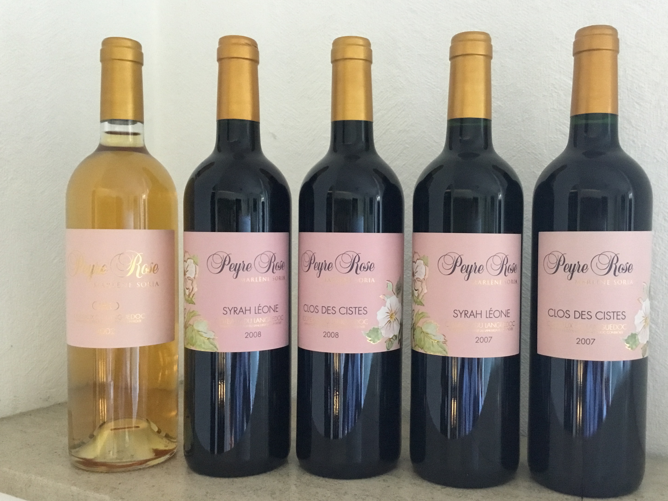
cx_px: 368
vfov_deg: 40.7
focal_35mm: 35
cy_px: 258
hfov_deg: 52.5
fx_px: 675
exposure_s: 1/25
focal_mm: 3.3
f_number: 2.4
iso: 200
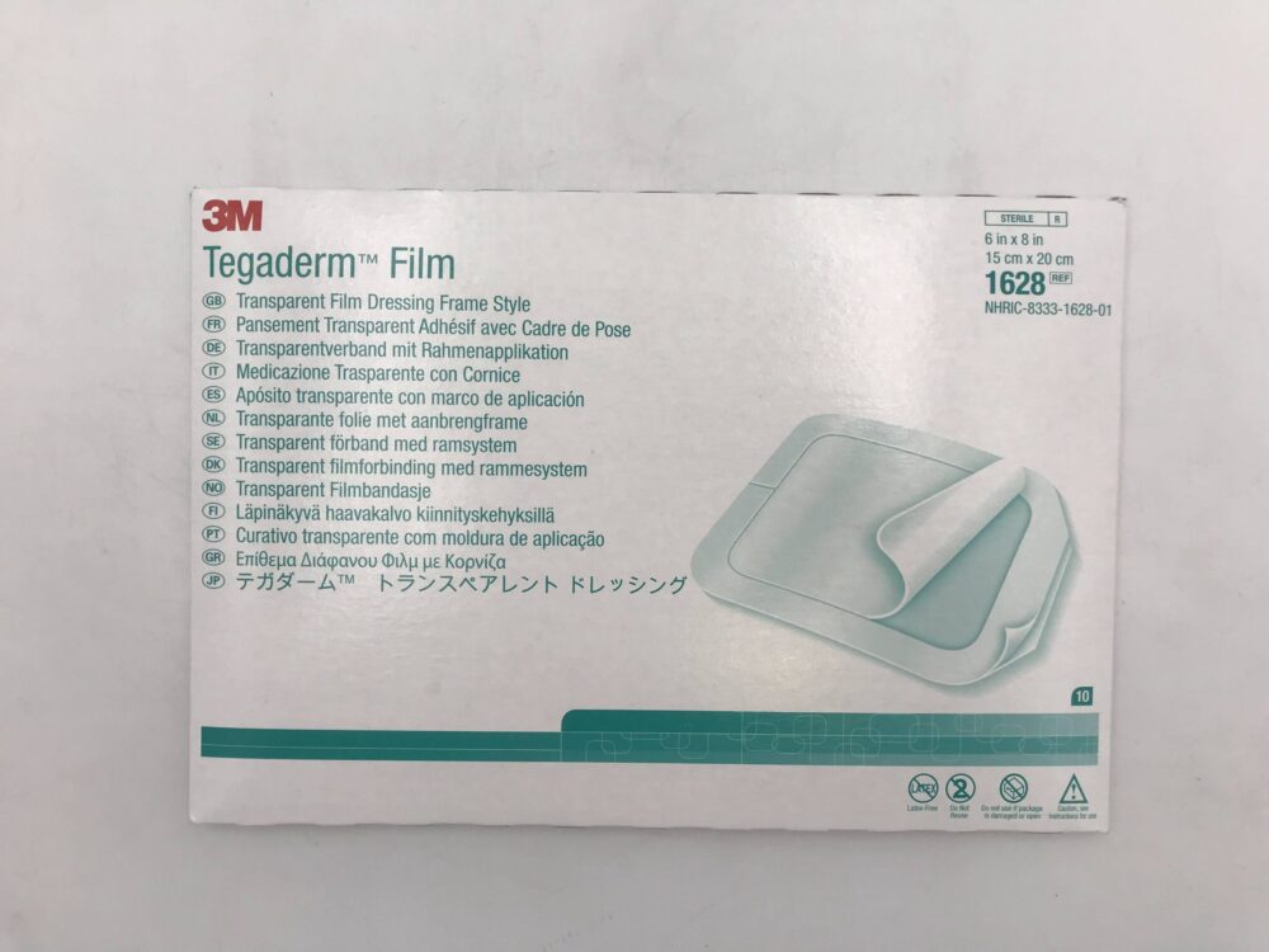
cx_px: 634
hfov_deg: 63.4
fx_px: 1026
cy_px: 476
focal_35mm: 28
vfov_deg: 49.7
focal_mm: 3.99
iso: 25
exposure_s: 1/120
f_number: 1.8
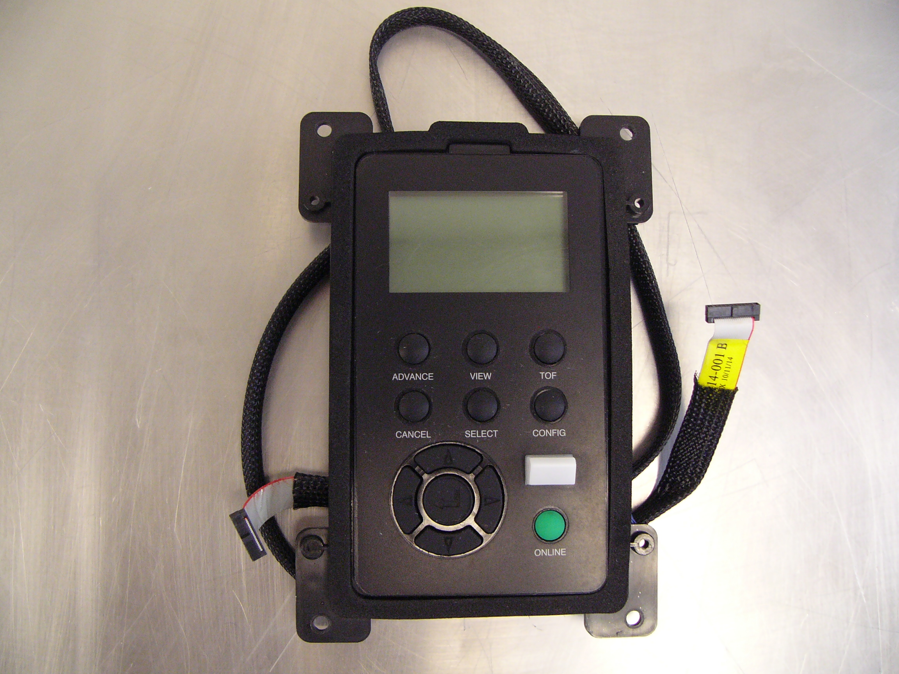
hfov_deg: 51.4
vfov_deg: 39.7
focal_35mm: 36
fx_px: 935
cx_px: 450
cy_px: 337
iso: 200
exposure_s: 1/25
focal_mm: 6
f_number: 2.8
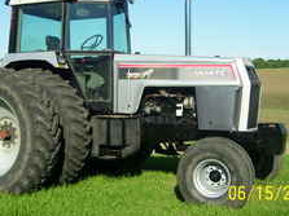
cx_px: 119
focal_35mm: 57
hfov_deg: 33.7
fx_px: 476
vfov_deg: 25.5
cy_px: 67
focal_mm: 6
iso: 80
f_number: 4.8
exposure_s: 1/500
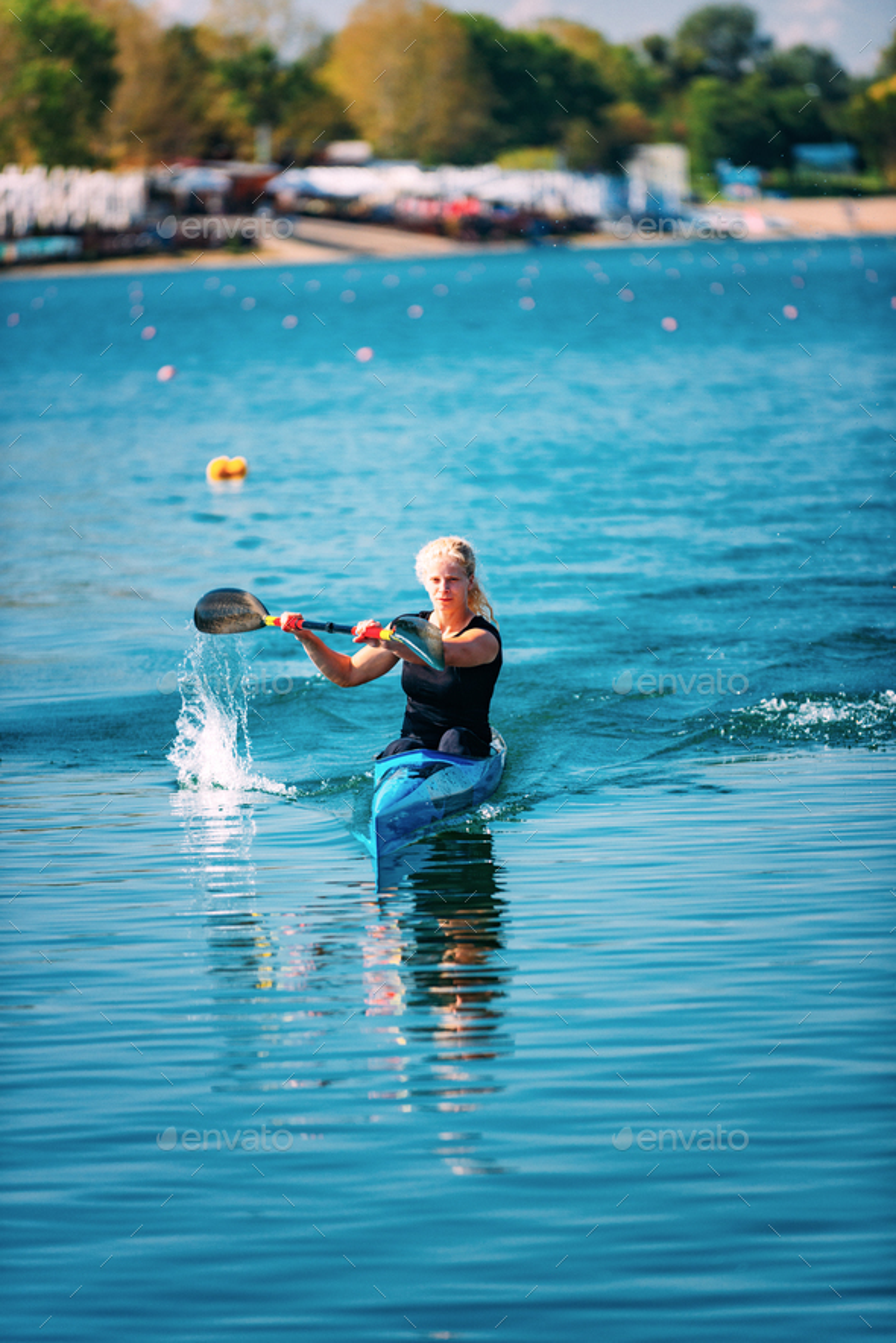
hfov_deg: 6.9
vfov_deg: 10.3
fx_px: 7460
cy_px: 672
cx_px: 448
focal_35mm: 200
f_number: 3.2
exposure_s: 1/1000
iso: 200
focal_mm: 200
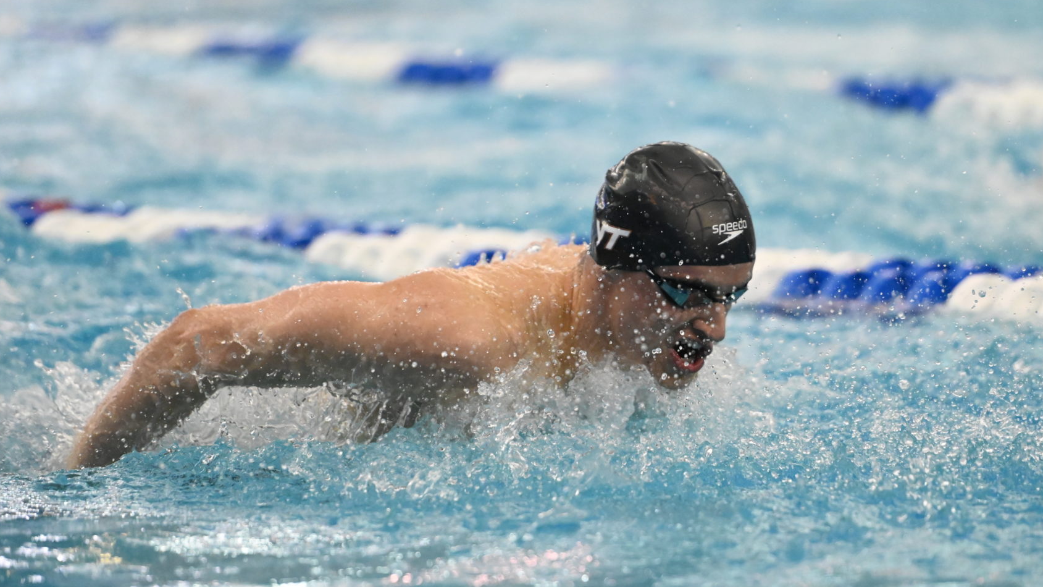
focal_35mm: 248
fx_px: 6859
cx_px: 589
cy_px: 311
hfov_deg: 8.7
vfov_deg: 4.9
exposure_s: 1/1250
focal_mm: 200
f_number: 2.8
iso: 10000
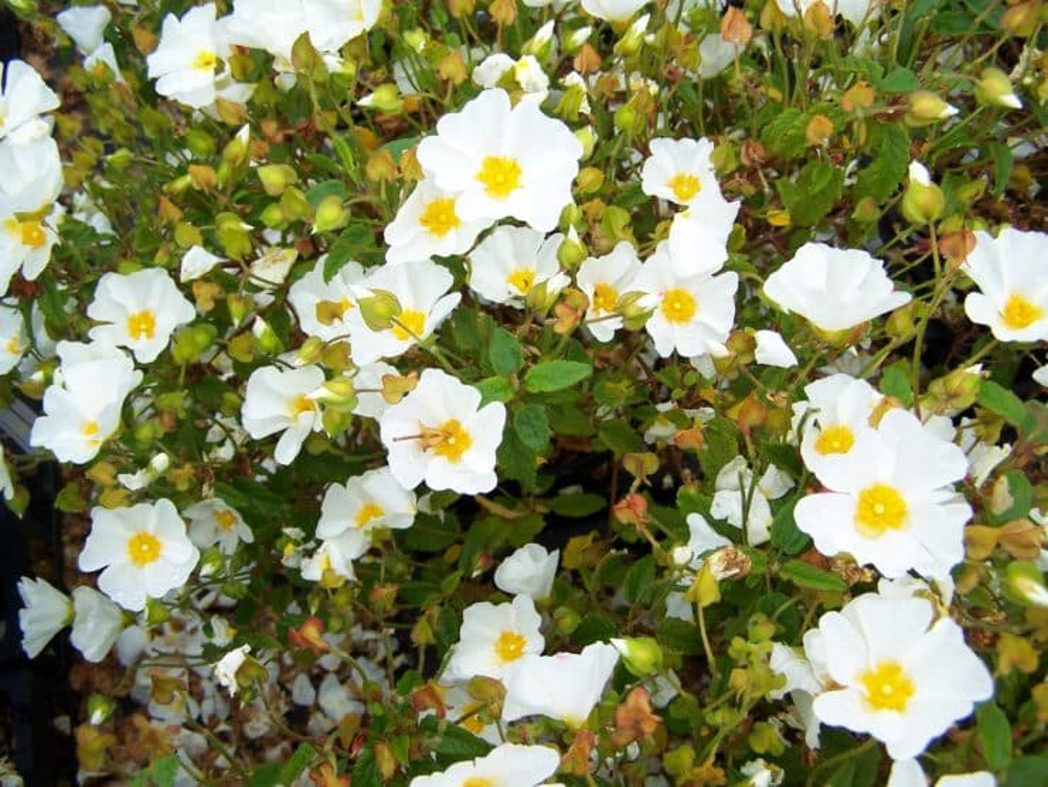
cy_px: 394
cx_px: 524
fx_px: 1151
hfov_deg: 48.9
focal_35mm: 38
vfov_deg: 37.8
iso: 80
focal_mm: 6.3
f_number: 2.8
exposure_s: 1/200
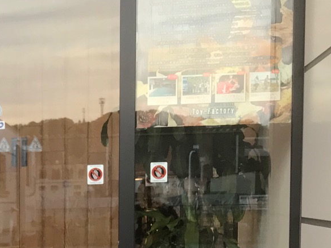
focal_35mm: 97
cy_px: 291
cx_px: -93
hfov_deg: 18.8
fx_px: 927
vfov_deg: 14.8
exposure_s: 1/120
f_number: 1.8
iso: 40
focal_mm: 3.99
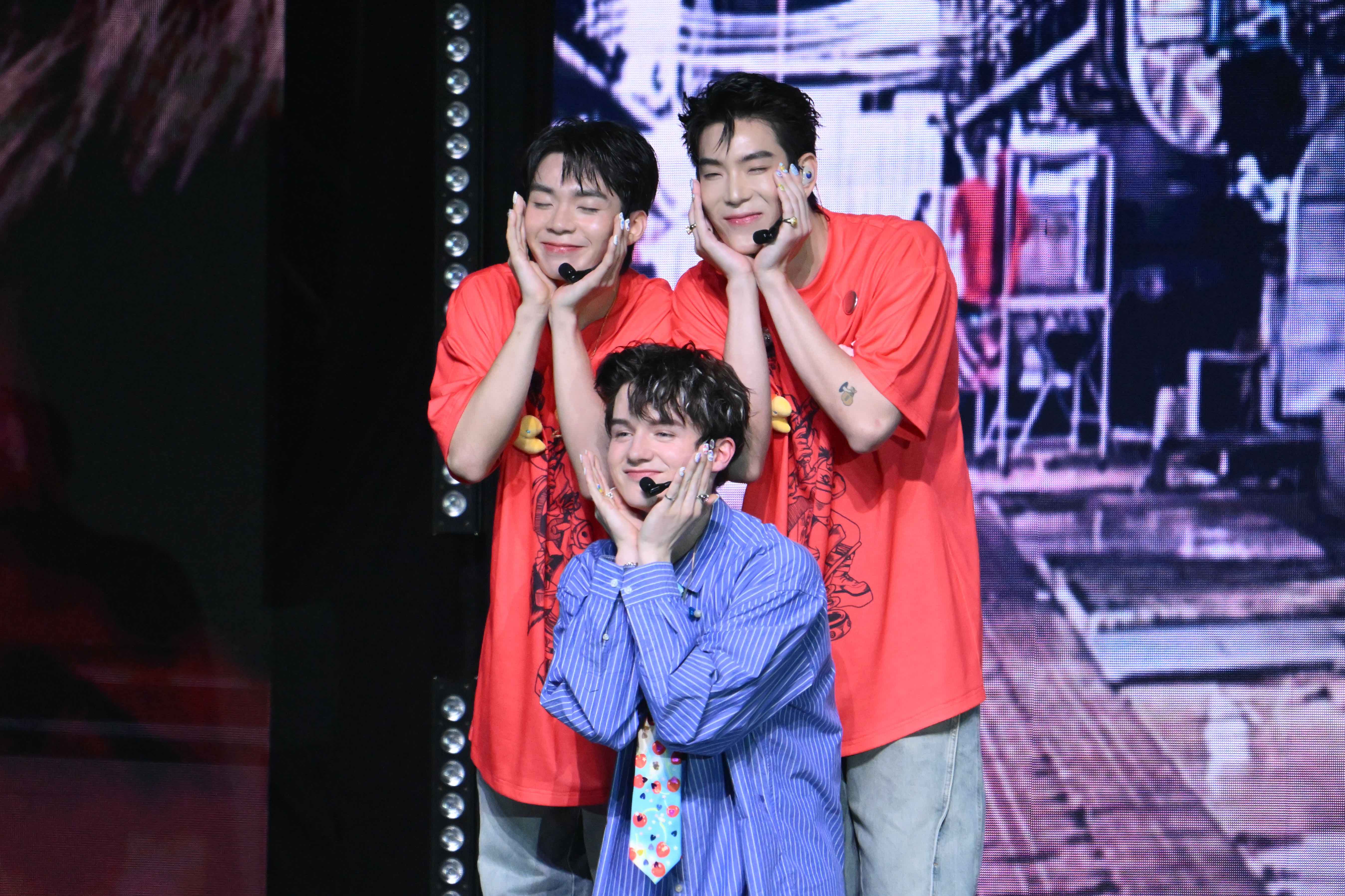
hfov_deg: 2.3
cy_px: 448
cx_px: 672
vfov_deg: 1.5
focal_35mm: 900
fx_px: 33615
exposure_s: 1/500
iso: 5000
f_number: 6.3
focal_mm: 600
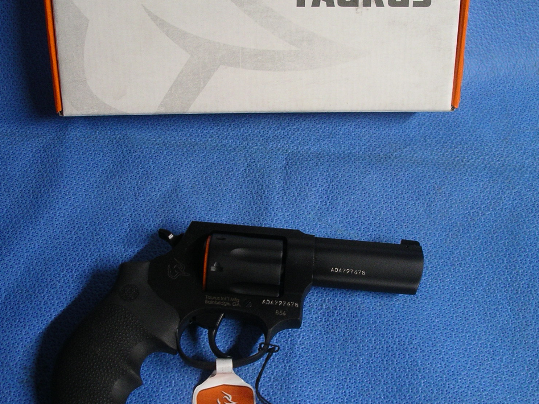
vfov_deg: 28.5
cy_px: 228
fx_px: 794
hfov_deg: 37.5
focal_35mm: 51
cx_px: 245
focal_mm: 7.8
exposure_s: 1/40
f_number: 2.8
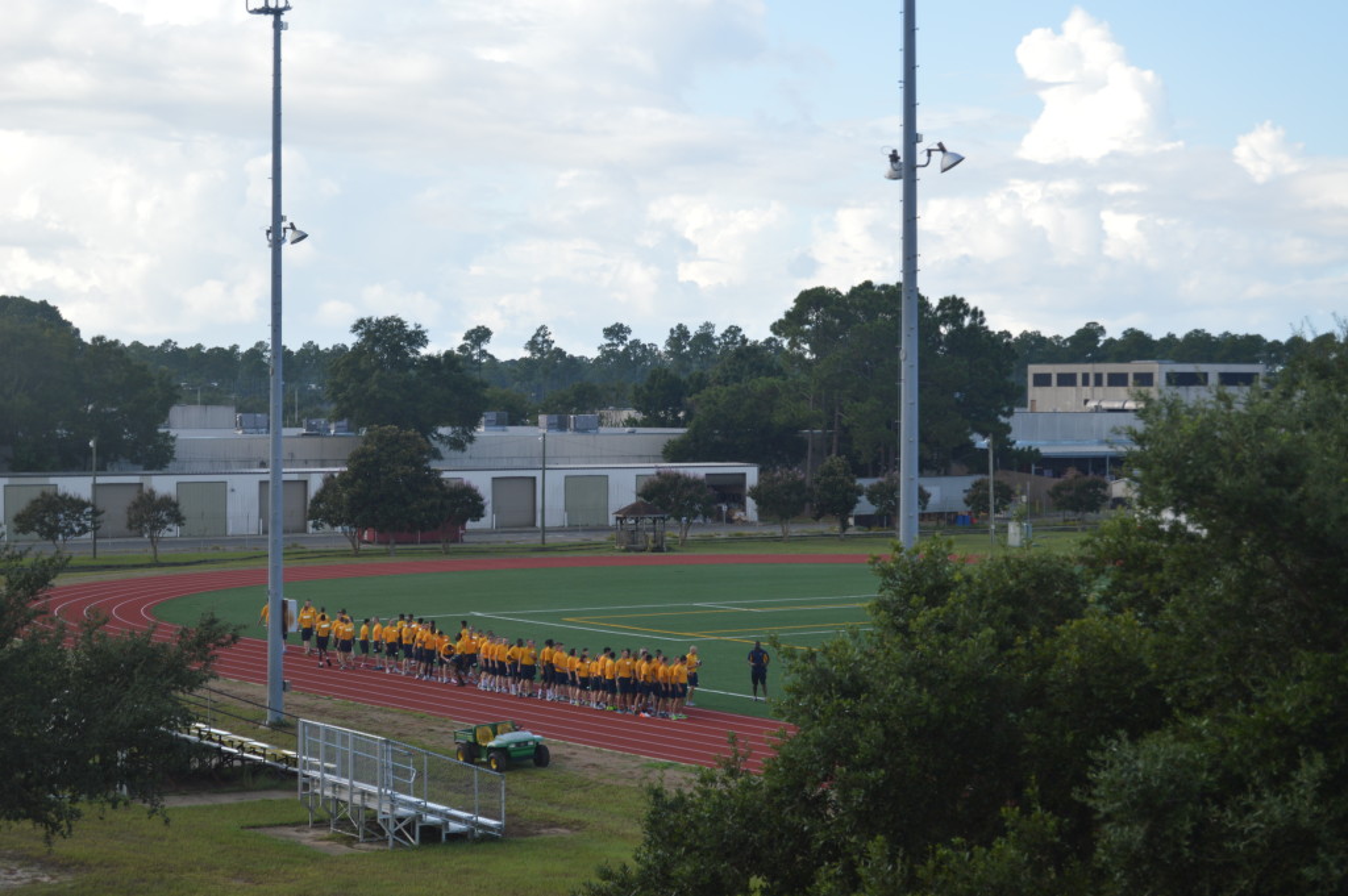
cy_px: 448
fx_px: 3087
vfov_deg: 16.5
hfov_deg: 24.6
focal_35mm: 82
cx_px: 674
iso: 100
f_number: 5.6
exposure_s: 1/200
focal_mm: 55
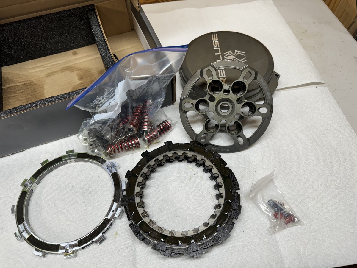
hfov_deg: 71.6
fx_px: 248
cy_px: 134
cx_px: 178
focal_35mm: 24
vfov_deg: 56.8
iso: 80
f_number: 1.78
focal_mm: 6.76
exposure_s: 1/120
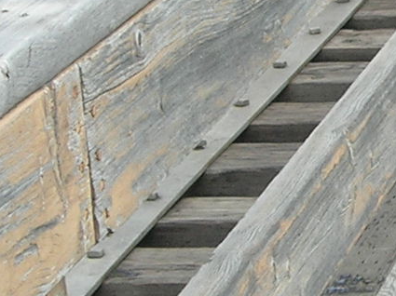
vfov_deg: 6.4
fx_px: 2652
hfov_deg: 8.3
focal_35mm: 232
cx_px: 684
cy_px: 9
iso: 64
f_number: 4.8
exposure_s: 1/202
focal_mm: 7.8
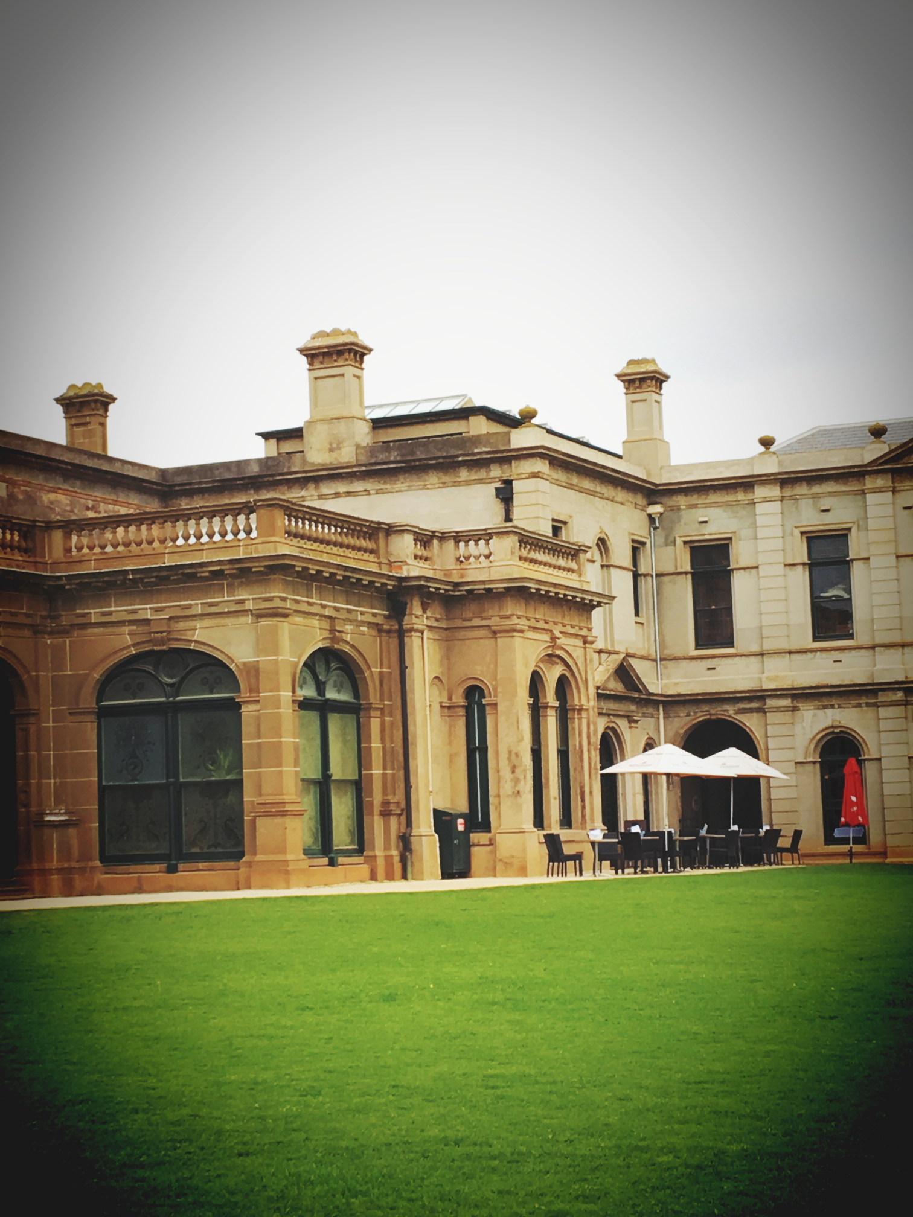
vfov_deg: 27.8
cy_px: 608
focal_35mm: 70
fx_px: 2462
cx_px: 456
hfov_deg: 21.0
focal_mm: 4.15
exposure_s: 1/100
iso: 25
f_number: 2.2
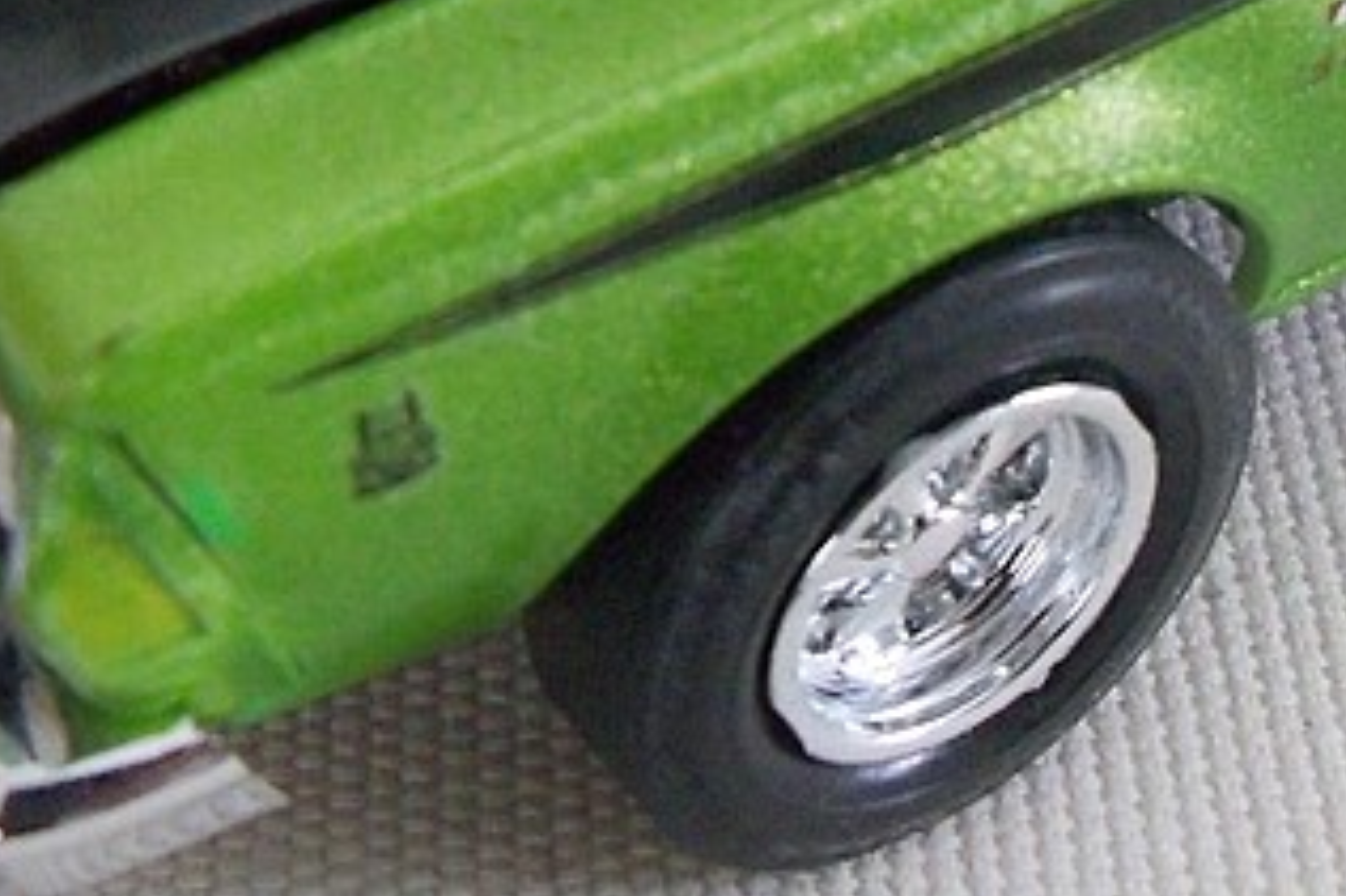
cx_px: 977
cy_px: -68
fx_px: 3438
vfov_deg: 14.5
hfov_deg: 22.0
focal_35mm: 92
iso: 640
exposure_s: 1/40
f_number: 3.5
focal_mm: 6.2
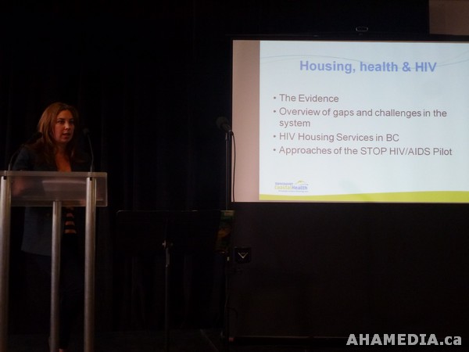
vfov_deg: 37.7
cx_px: 234
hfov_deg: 49.0
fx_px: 515
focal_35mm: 38
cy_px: 176
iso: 320
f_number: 3.8
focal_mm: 6.8
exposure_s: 1/80
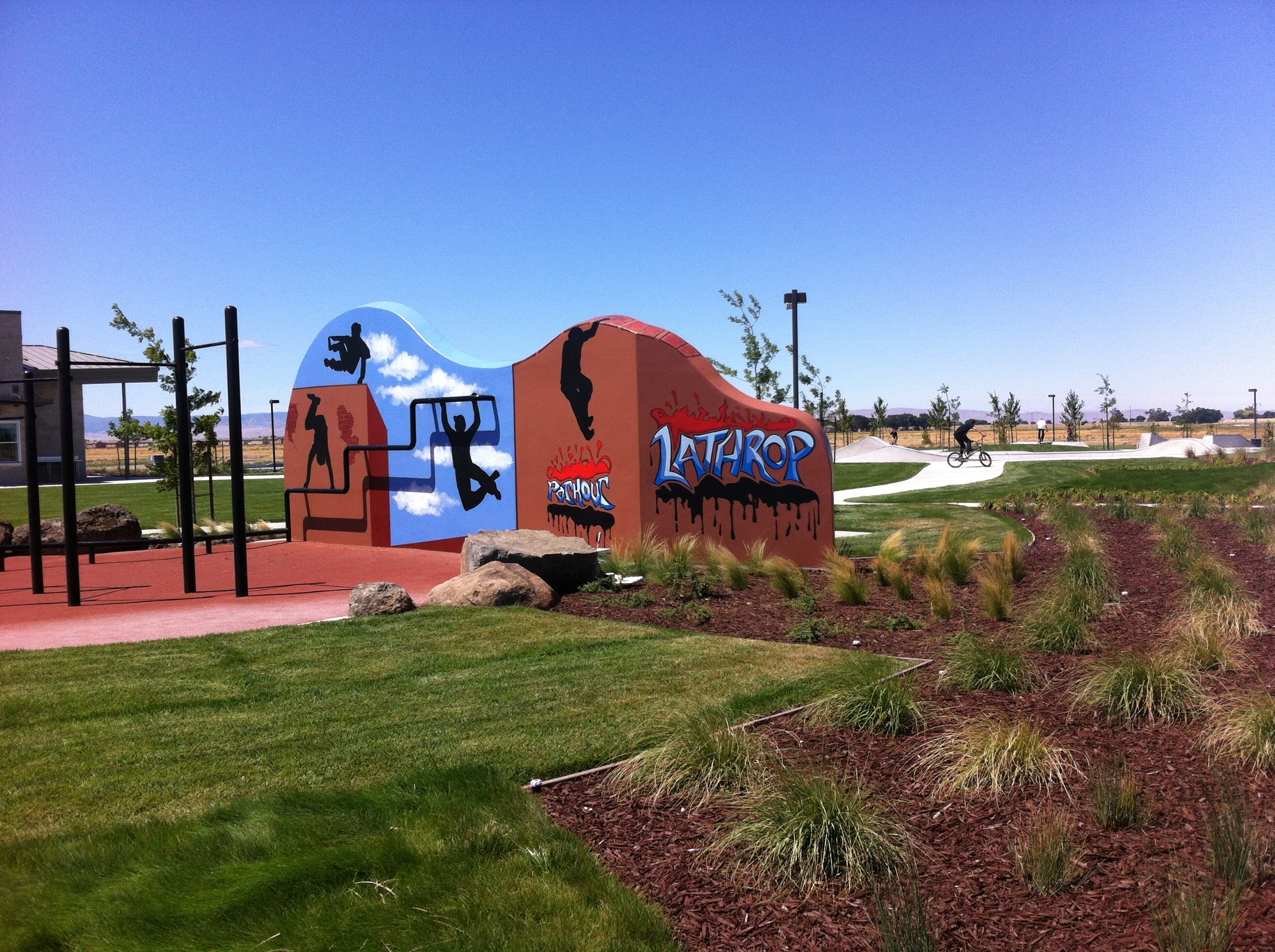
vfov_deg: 40.6
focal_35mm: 35
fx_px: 1287
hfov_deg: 52.7
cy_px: 476
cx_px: 638
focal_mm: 3.85
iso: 80
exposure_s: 1/1371
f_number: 2.8
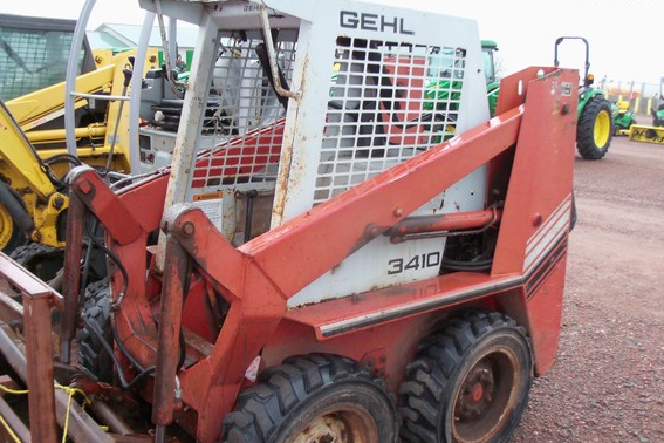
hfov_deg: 51.9
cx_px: 331
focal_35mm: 37
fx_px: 682
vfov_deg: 35.9
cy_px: 240
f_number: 3
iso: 200
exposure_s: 1/30
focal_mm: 6.3
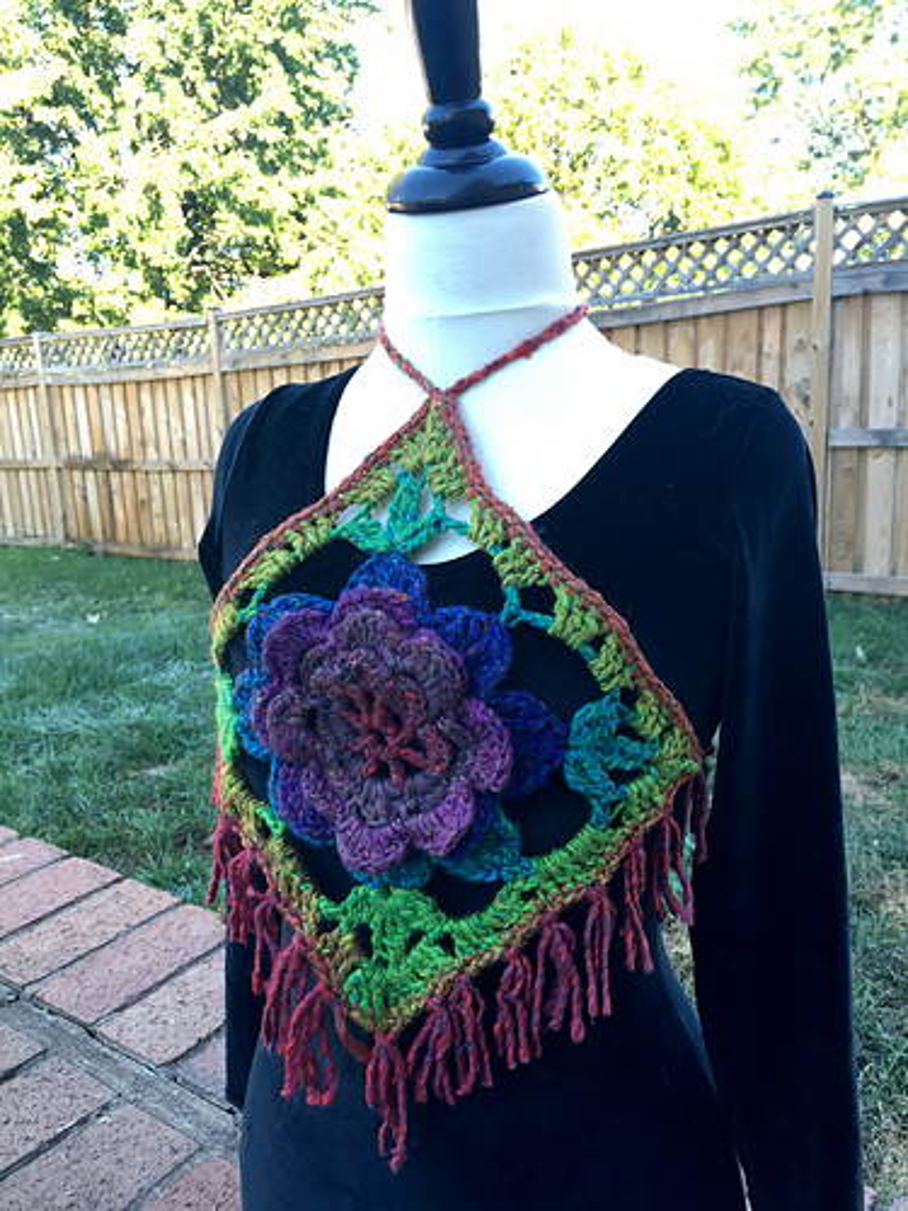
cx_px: 454
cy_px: 606
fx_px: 1014
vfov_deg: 61.7
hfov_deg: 48.2
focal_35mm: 29
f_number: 2.2
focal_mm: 4.15
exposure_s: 1/60
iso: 32
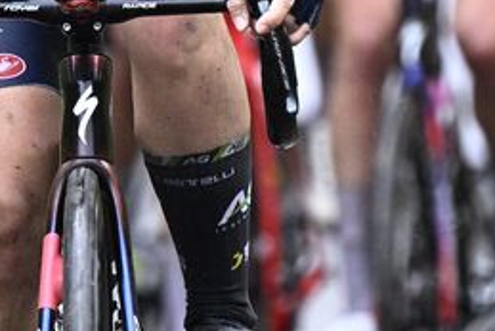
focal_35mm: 1581
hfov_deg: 1.3
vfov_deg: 0.9
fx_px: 21750
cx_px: 107
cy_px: -118
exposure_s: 1/1000
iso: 3200
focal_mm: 400
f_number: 5.6
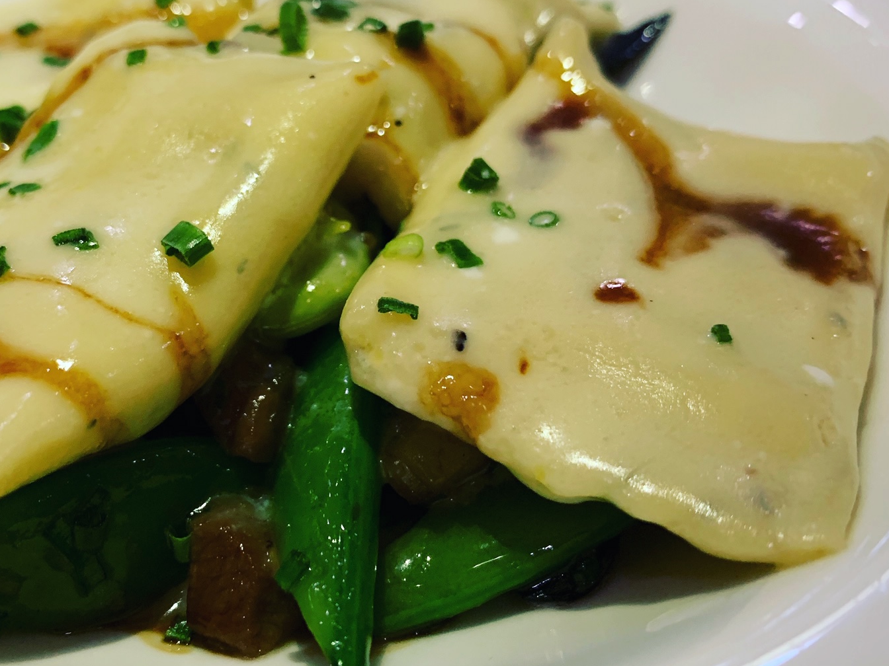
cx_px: 312
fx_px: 1002
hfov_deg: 47.2
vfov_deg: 36.8
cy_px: 307
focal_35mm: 39
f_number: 1.8
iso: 200
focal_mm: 4.25
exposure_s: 1/60
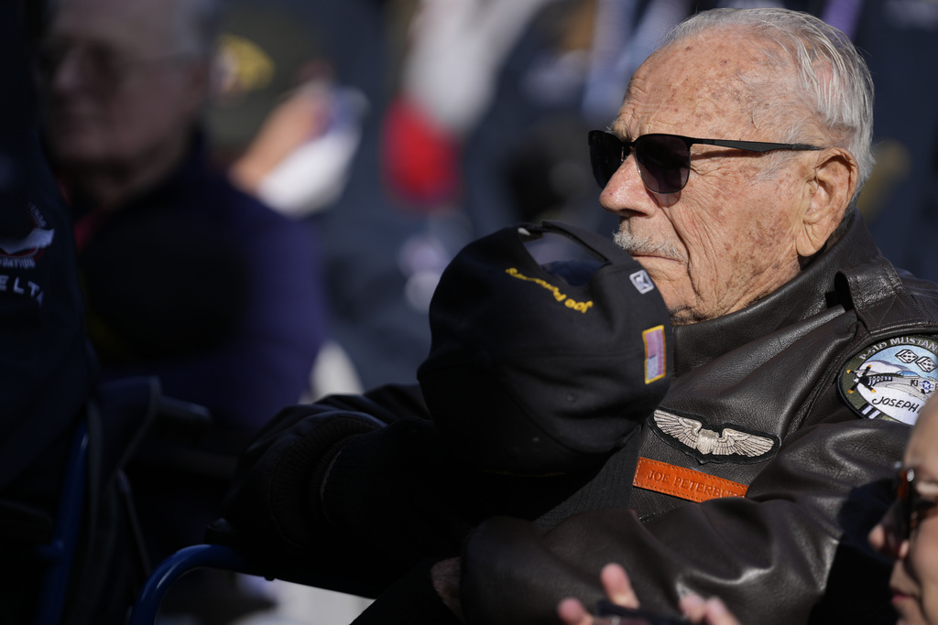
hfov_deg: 10.3
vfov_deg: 6.9
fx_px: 5211
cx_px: 469
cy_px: 312
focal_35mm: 200
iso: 125
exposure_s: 1/3200
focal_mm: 200
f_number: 2.8
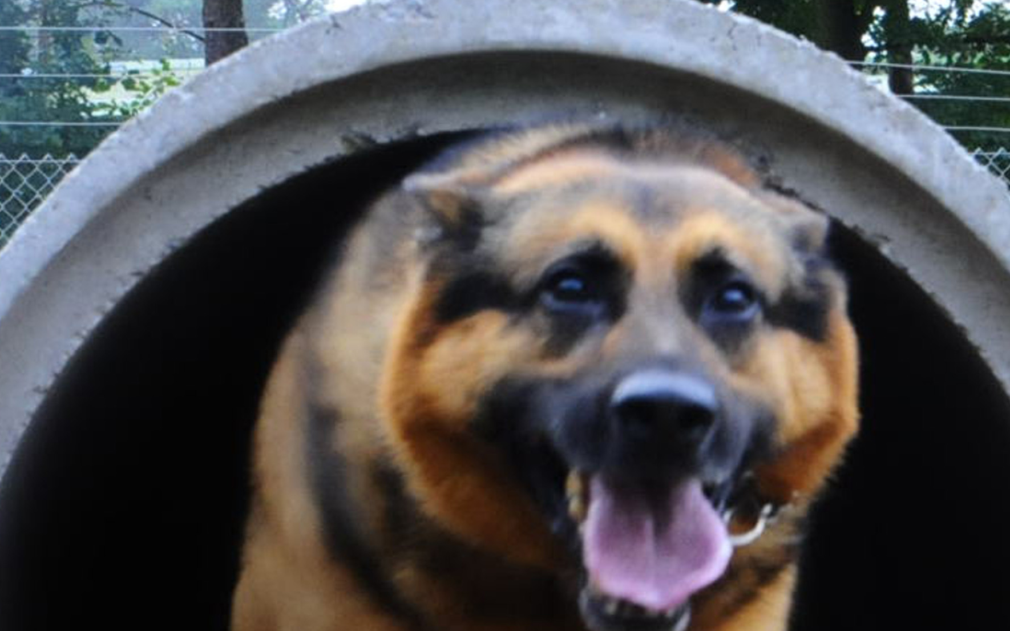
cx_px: 410
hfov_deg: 11.0
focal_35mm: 191
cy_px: 801
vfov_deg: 6.8
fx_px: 5257
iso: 1250
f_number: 10
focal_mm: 52
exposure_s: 1/100
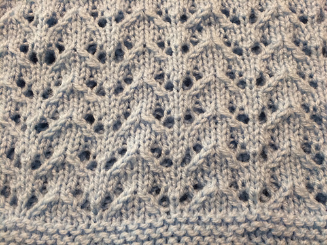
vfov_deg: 48.2
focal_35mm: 29
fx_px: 274
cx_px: 164
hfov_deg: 61.7
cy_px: 122
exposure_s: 1/33
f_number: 2.2
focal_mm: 4.15
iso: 200
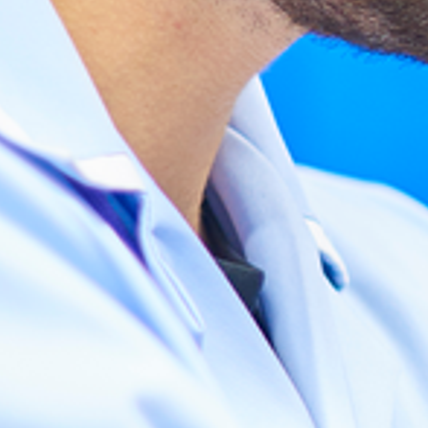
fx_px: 4854
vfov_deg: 5.0
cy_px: 333
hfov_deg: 4.8
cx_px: 1214
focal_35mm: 347
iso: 400
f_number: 2
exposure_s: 1/100
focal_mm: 50
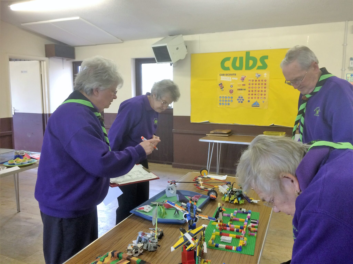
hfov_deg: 61.7
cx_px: 176
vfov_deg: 48.2
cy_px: 132
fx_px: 296
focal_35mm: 29
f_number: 2.2
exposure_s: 1/33
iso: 125
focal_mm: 4.15
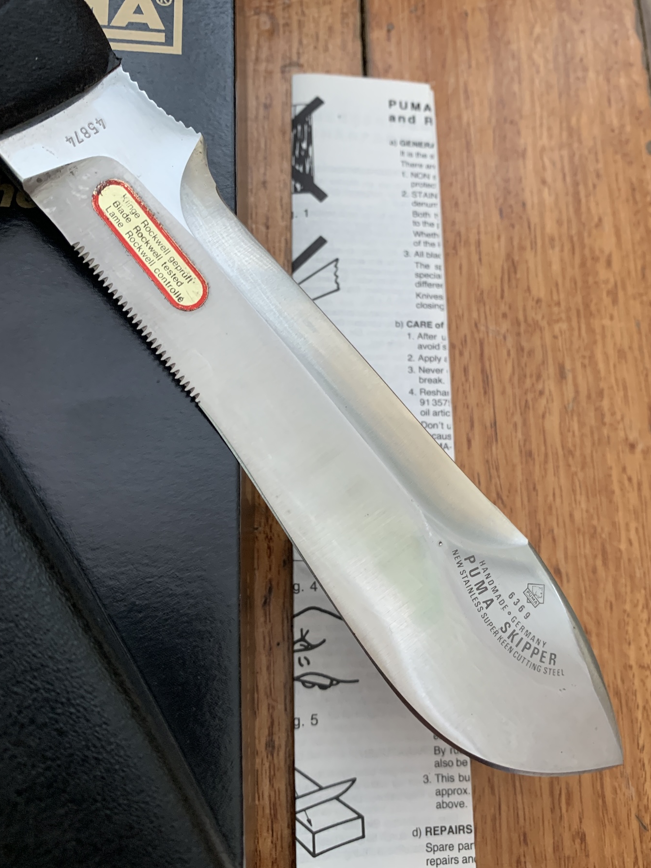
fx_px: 727
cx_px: 334
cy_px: 422
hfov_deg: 48.2
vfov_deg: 61.6
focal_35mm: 29
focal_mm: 4.25
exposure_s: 1/60
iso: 160
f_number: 1.8
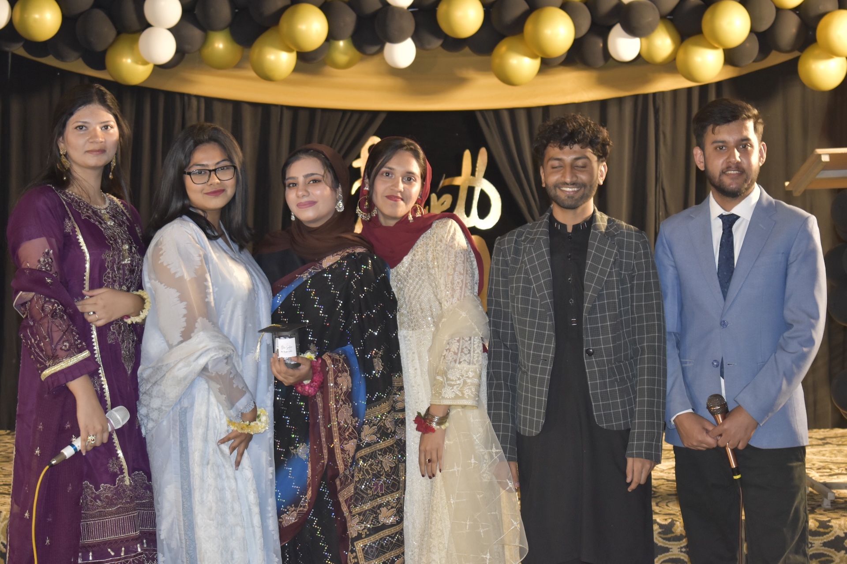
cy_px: 282
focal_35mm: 82
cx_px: 424
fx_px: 1940
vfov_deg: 16.5
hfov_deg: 24.6
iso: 1000
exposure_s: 1/30
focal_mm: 55
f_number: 5.6
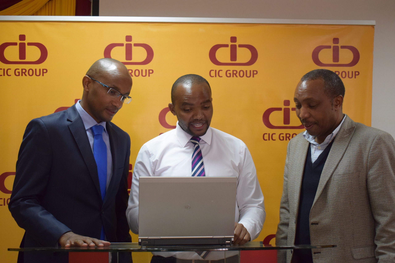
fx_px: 576
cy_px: 132
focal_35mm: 52
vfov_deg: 25.8
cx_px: 198
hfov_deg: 37.8
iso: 2500
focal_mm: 35
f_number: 4.5
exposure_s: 1/60
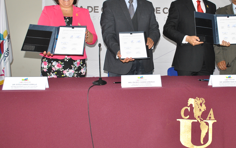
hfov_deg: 45.9
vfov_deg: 29.7
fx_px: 277
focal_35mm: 43
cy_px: 52
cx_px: 146
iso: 400
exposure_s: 1/60
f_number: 5.6
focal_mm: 22
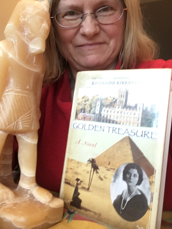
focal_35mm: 34
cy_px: 105
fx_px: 225
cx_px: 79
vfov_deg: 53.9
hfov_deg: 41.8
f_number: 2.4
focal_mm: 2.15
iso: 100
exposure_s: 1/30
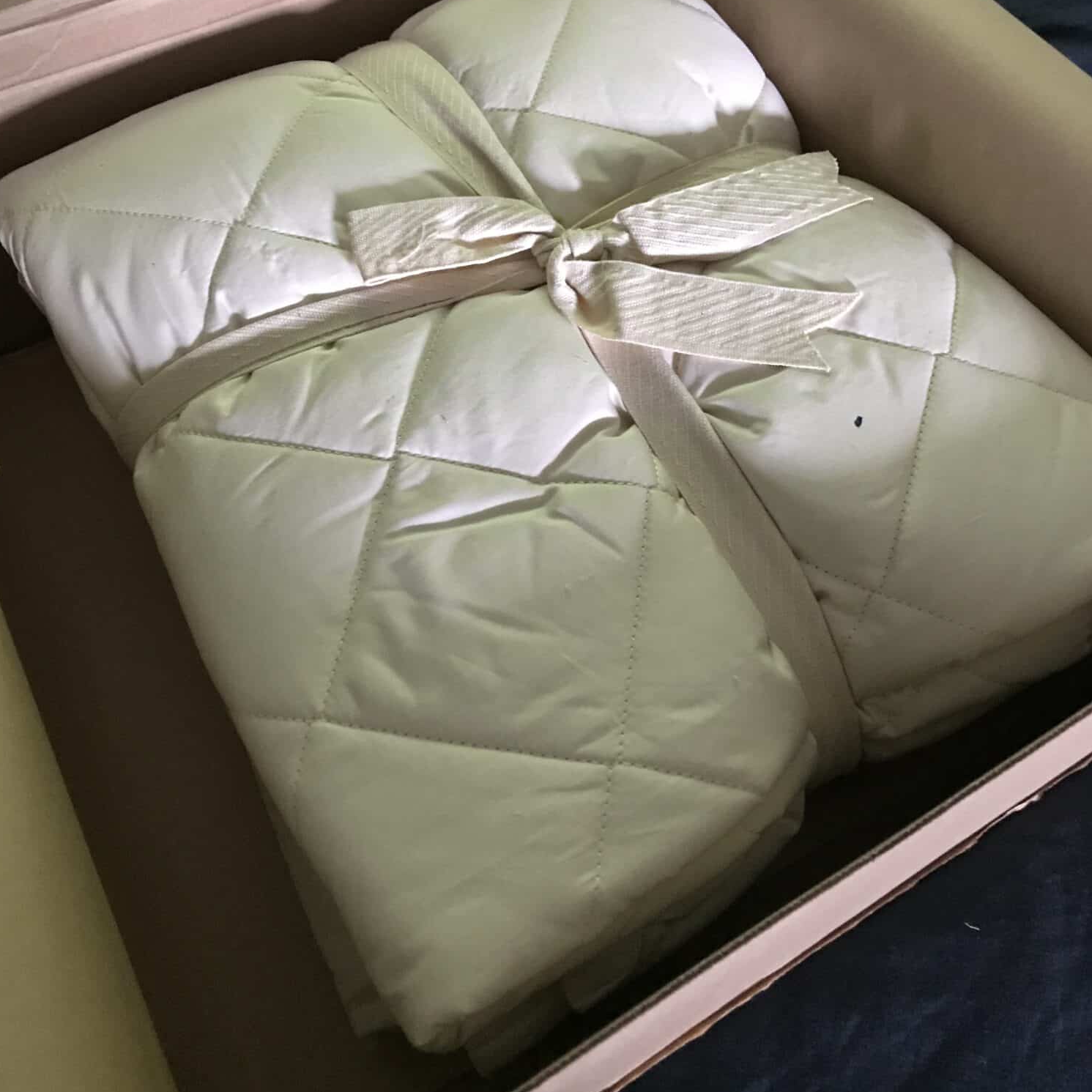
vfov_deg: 47.9
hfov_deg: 48.4
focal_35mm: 34
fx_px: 1213
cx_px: 554
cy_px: 400
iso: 100
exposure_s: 1/5
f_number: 1.8
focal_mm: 3.99
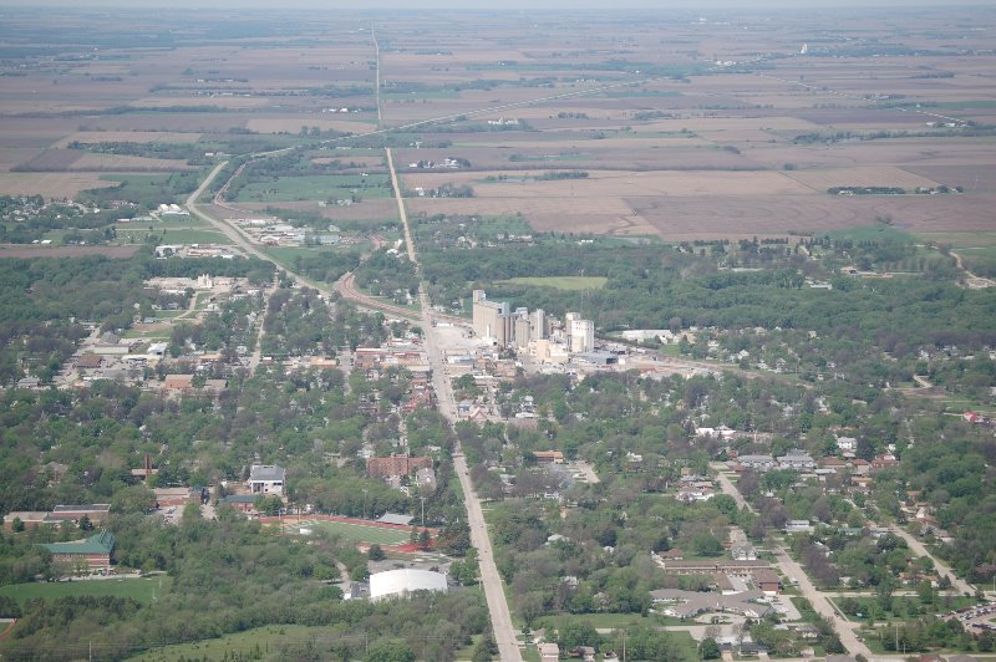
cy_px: 331
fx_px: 2903
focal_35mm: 105
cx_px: 498
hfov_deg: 19.5
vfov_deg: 13.0
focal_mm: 70
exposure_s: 1/1250
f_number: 4.5
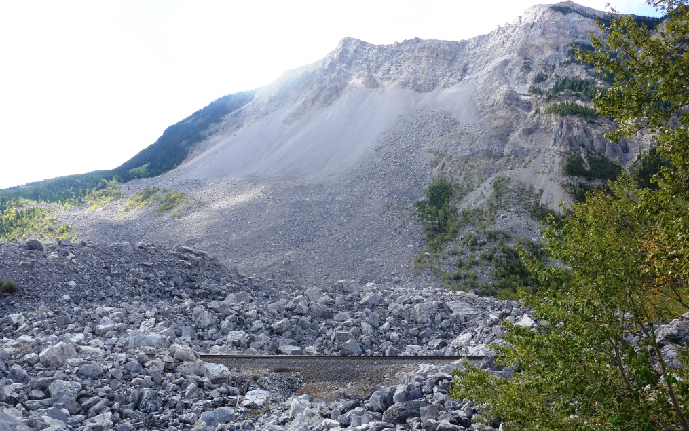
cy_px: 217
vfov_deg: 40.6
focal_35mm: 31
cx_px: 342
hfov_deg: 61.2
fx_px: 582
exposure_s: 1/500
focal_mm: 6
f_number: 2.8
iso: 80
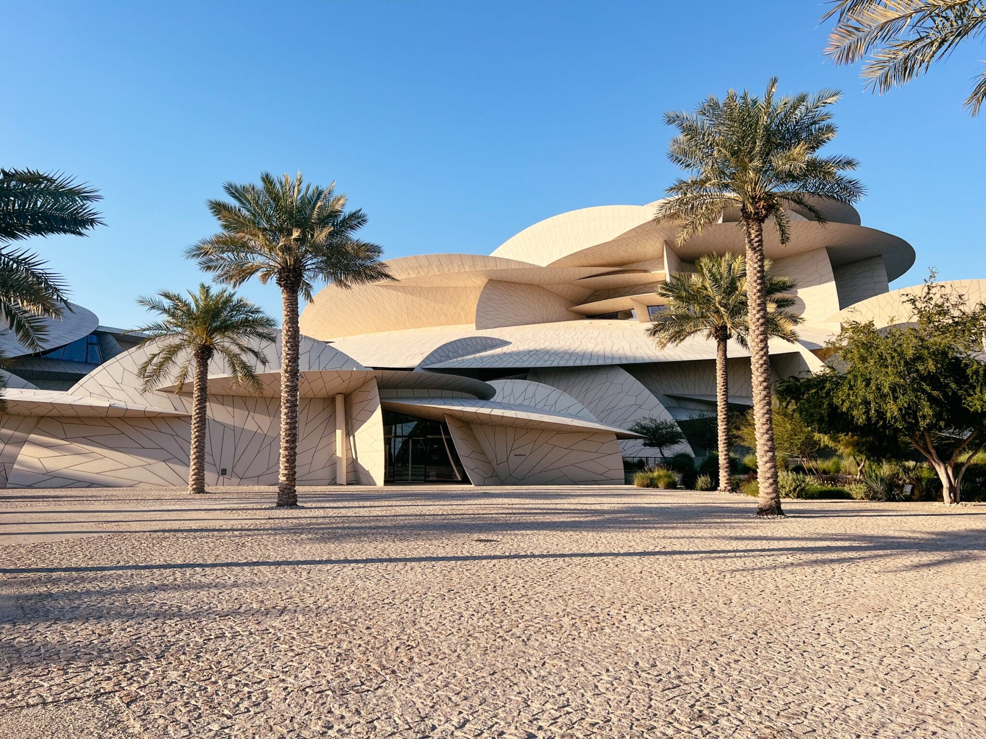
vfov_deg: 53.1
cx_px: 493
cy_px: 370
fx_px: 741
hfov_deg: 67.3
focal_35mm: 26
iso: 50
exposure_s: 1/3000
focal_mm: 5.7
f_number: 1.5
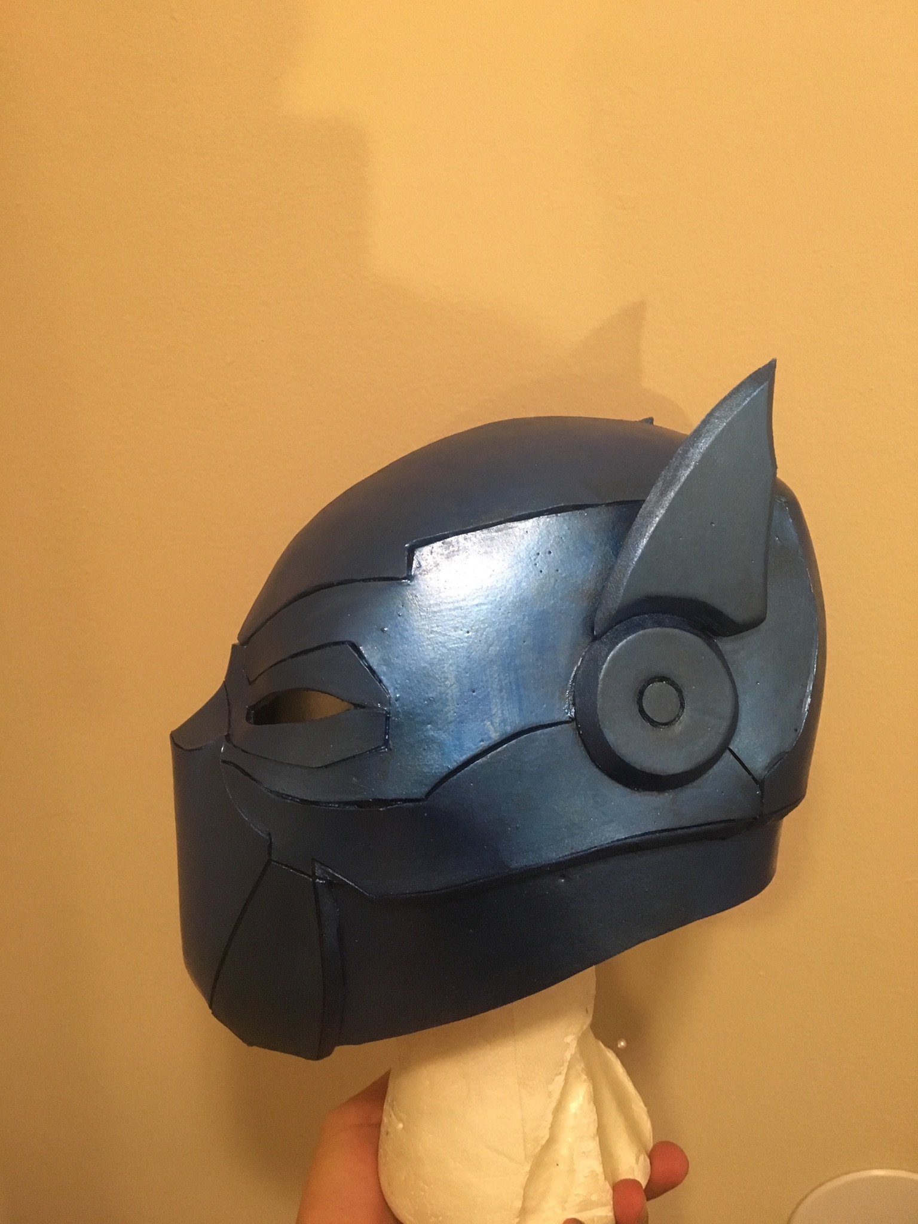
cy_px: 612
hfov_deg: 48.2
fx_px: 1025
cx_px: 459
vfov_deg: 61.7
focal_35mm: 29
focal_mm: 4.15
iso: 200
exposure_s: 1/20
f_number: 2.2
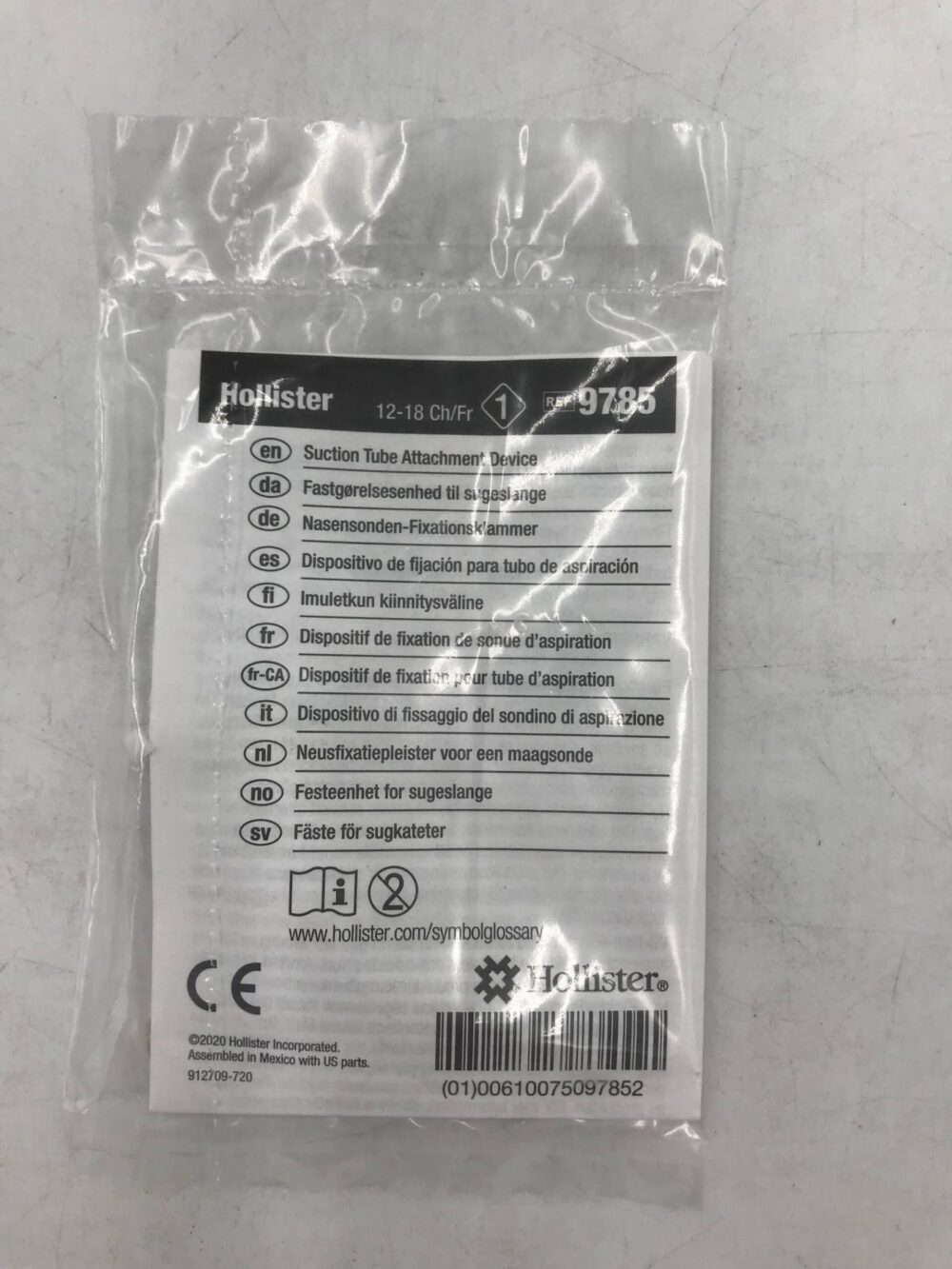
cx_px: 476
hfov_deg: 49.8
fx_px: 1027
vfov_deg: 63.4
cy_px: 634
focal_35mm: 28
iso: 20
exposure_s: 1/271
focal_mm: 3.99
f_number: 1.8
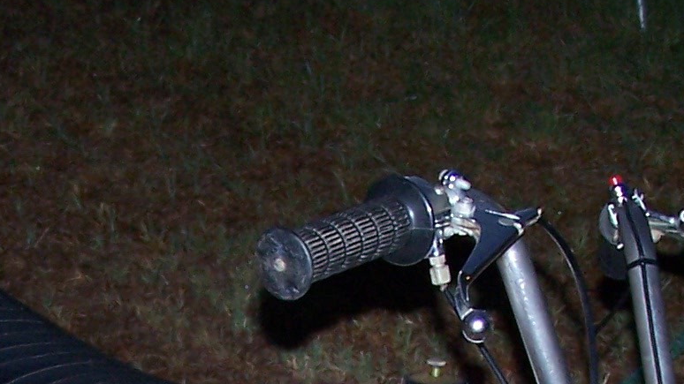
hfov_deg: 12.3
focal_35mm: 174
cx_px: 198
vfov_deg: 6.8
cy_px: 714
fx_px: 3155
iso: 140
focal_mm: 8
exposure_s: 1/60
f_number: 3
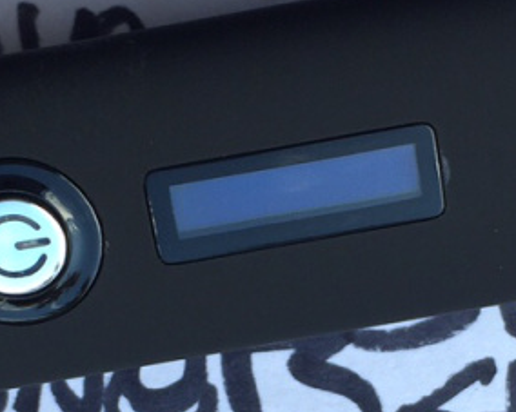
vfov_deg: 15.0
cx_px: 300
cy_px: 323
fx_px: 1557
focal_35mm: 102
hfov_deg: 18.8
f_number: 2.2
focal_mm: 4.15
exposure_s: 1/171
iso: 32
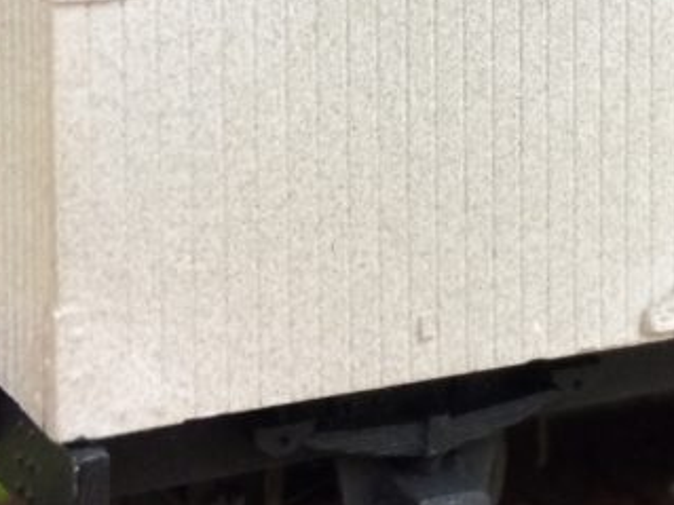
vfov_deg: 14.9
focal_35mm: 97
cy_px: -15
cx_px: 493
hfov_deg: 20.1
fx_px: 1888
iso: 80
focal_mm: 4.15
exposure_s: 1/33
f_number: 2.2
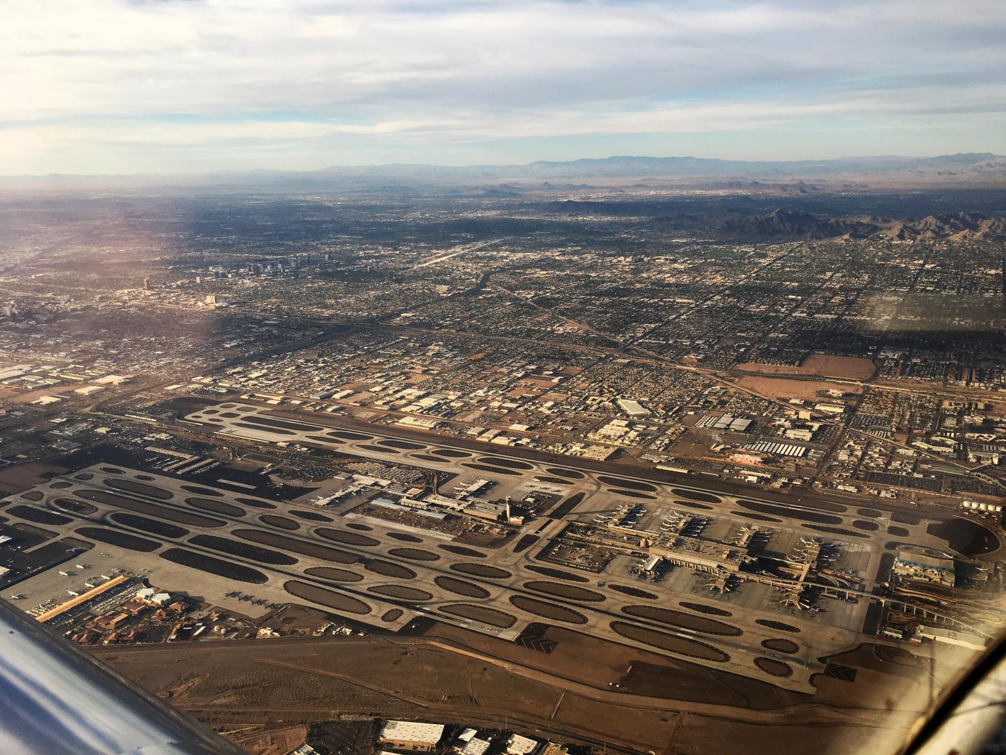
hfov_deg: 61.7
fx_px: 843
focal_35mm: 29
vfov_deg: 48.2
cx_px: 503
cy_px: 378
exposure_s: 1/761
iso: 25
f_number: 2.2
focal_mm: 4.15
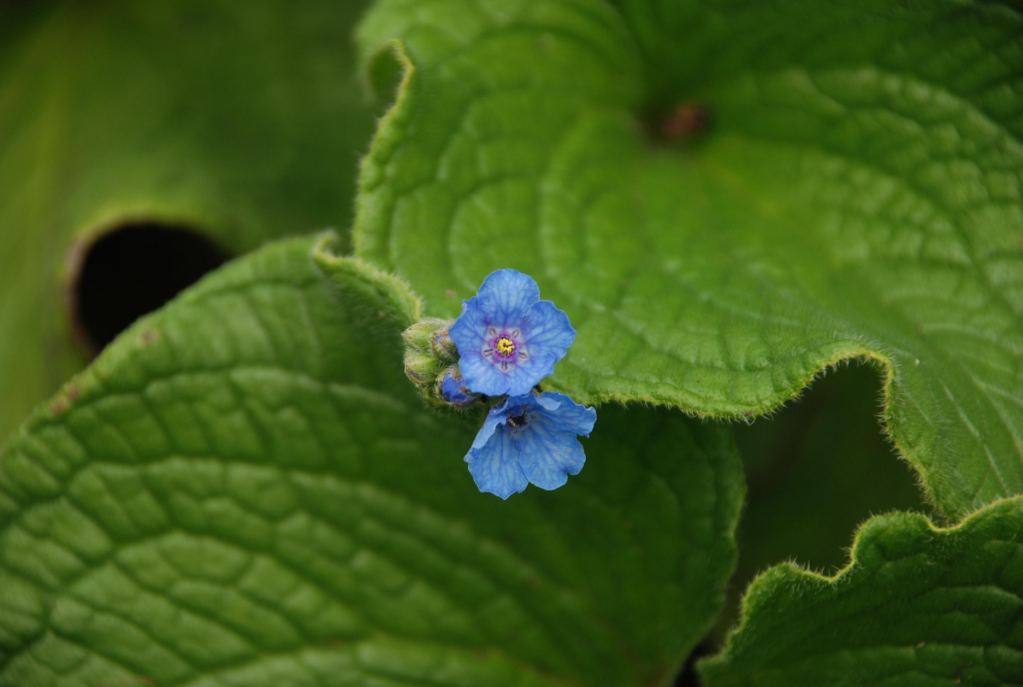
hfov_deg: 10.1
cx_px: 512
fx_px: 5766
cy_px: 344
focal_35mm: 202
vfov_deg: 6.8
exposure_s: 1/200
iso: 200
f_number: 5.6
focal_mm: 135
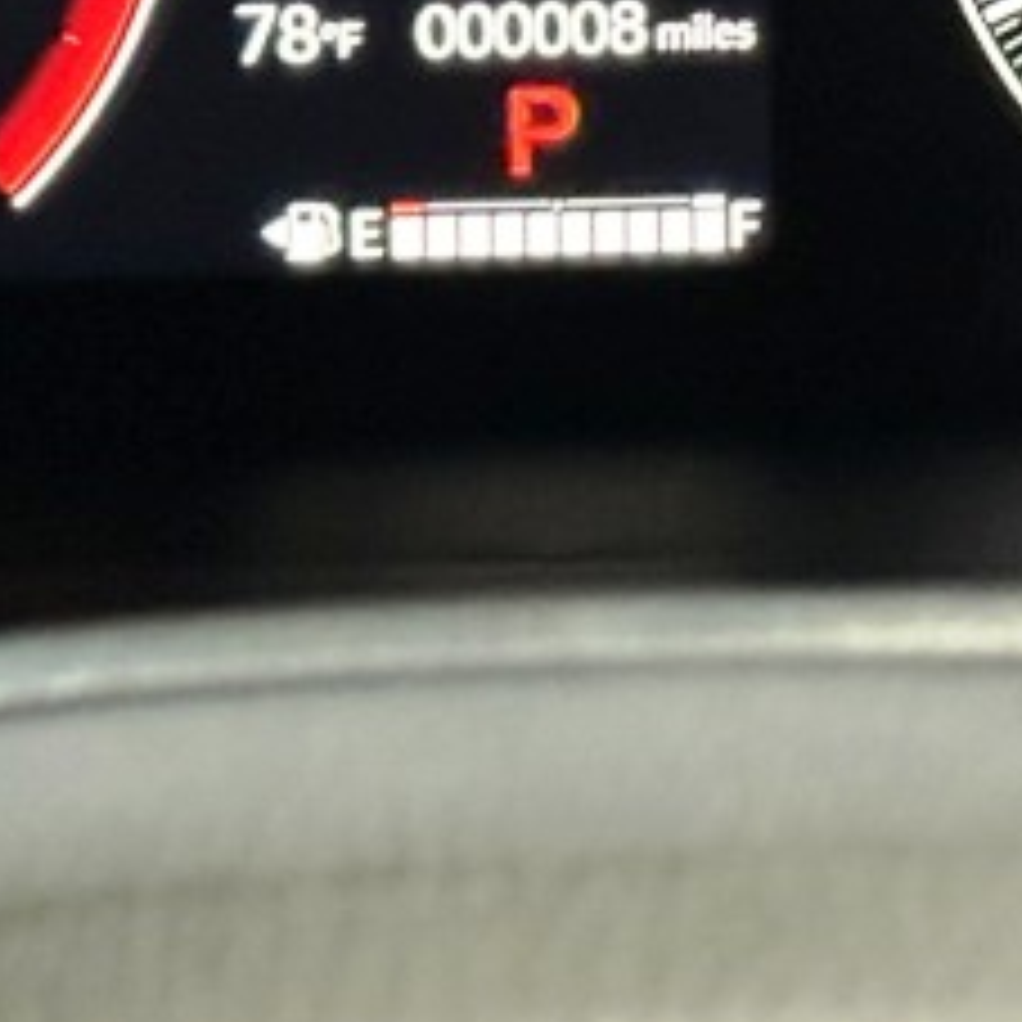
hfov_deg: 9.2
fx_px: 6380
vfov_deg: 9.0
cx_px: 693
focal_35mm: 191
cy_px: -279
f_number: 1.78
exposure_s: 1/24
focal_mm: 6.86
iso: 640
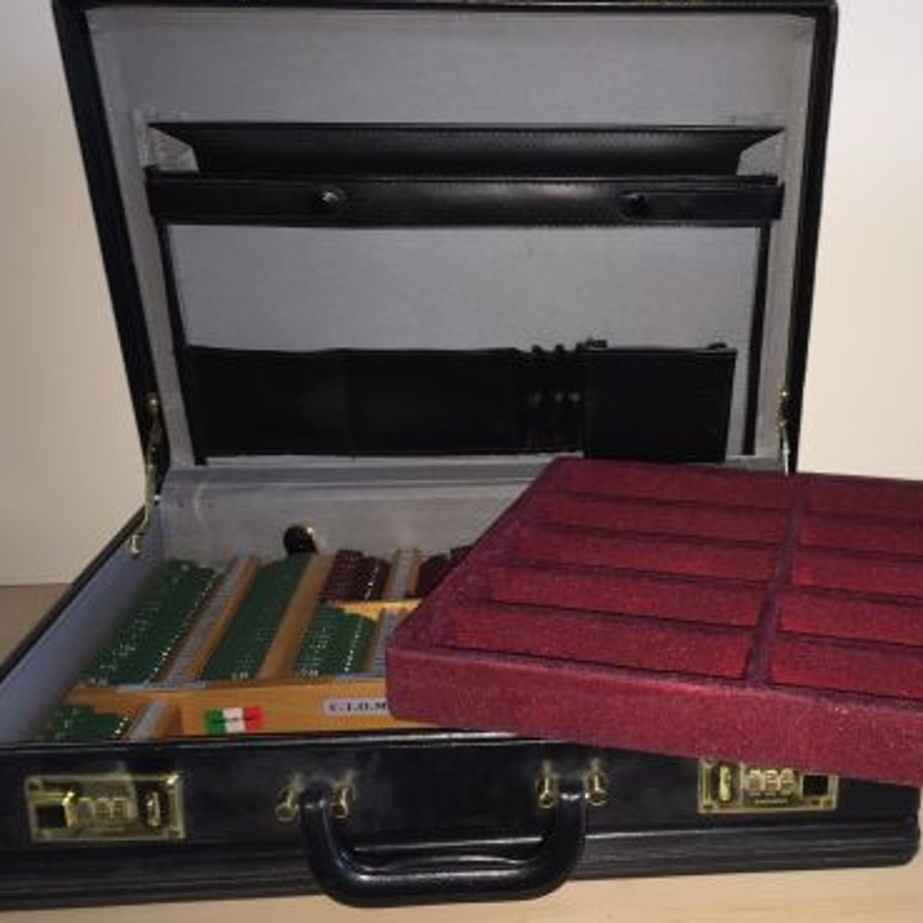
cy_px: 474
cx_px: 638
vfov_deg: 42.8
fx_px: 1177
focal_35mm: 39
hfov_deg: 42.1
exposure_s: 1/17
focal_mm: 4.15
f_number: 2.2
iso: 64
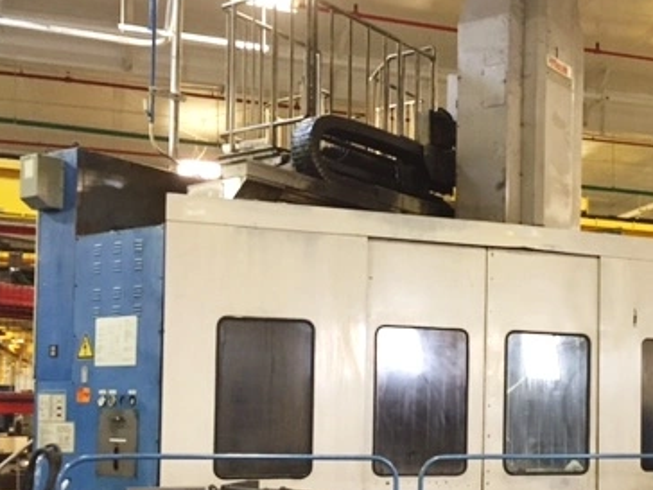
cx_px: 517
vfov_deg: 28.0
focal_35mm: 51
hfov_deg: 36.3
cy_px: 388
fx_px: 962
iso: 125
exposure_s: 1/30
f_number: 2.2
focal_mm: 4.15
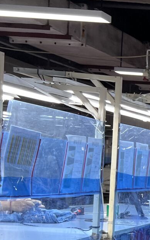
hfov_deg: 11.8
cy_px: 202
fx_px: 595
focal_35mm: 91
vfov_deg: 22.4
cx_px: 358
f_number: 1.5
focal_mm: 5.7
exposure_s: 1/121
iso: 50
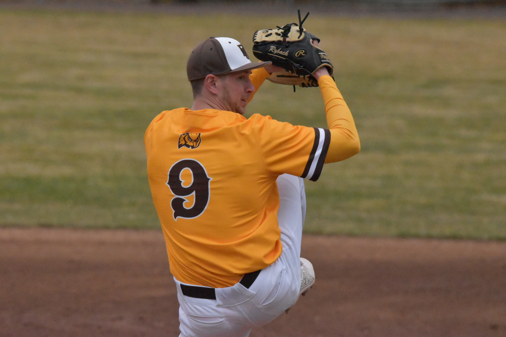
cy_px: 168
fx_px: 9487
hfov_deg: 3.1
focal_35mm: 675
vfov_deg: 2.0
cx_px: 253
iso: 10000
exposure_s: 1/4000
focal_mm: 450
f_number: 11
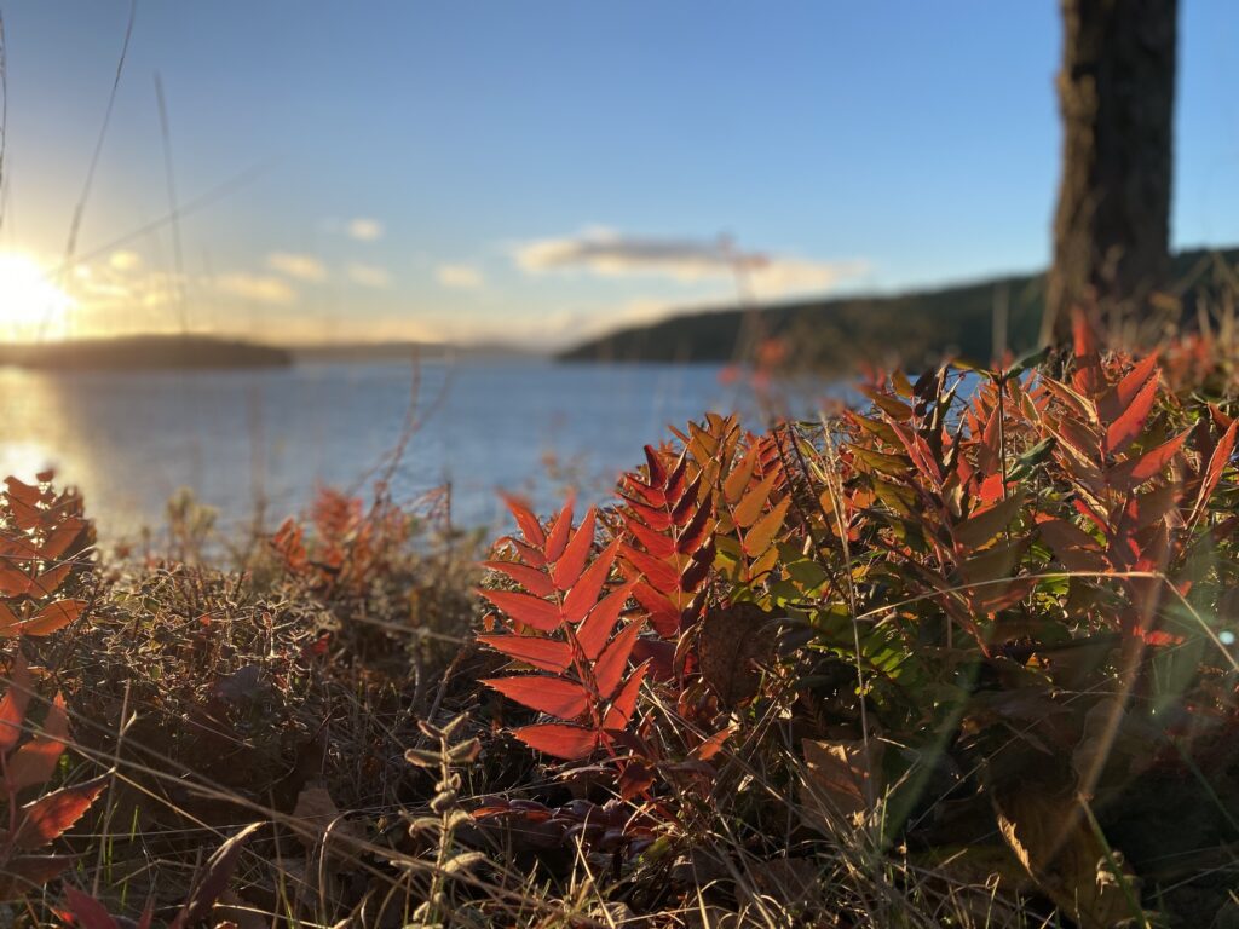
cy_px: 464
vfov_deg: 53.1
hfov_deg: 67.3
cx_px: 620
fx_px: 931
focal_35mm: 26
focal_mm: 4.25
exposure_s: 1/1504
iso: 32
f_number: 1.8
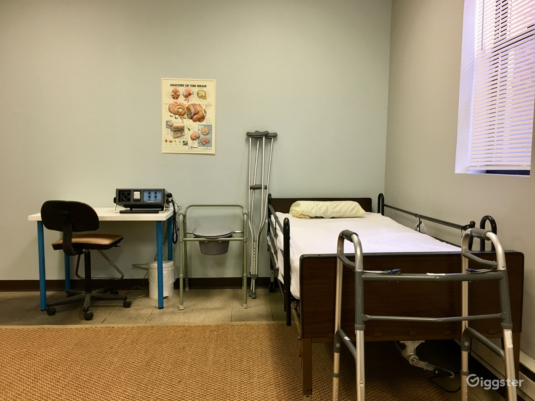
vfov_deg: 48.2
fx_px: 448
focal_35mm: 29
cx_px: 268
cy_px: 200
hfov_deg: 61.7
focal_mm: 4.15
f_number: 2.2
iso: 125
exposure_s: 1/33
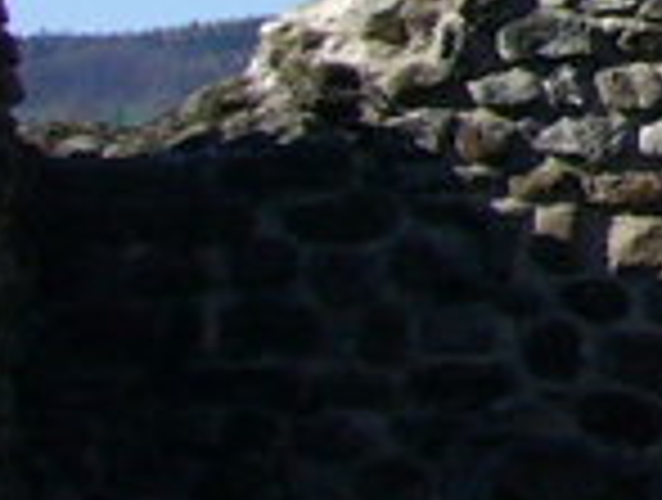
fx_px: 4659
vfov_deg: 6.0
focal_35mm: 243
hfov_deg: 6.9
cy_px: -491
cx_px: 2279
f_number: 5.6
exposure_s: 1/320
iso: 80
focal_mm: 5.8
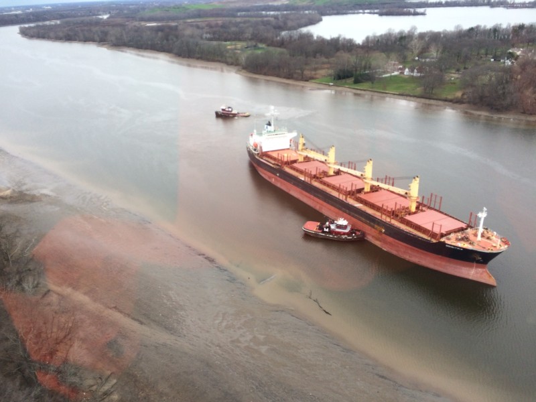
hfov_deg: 61.7
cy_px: 201
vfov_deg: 48.2
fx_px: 449
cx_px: 268
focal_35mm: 29
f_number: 2.2
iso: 32
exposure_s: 1/441
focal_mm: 4.15
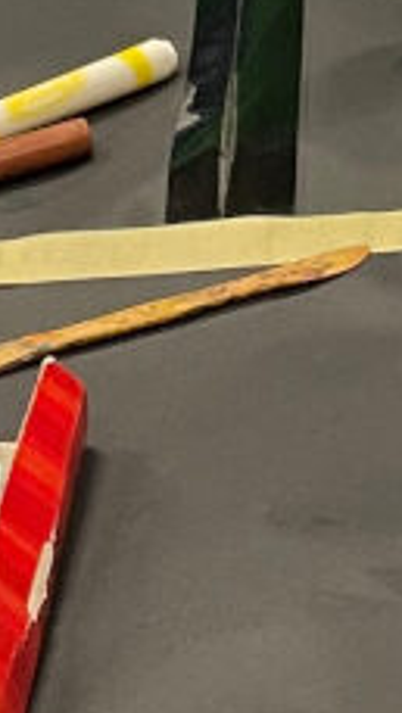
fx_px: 1874
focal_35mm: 99
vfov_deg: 20.4
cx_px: 1060
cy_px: -106
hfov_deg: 10.1
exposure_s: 1/60
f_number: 1.6
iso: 400
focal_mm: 4.2
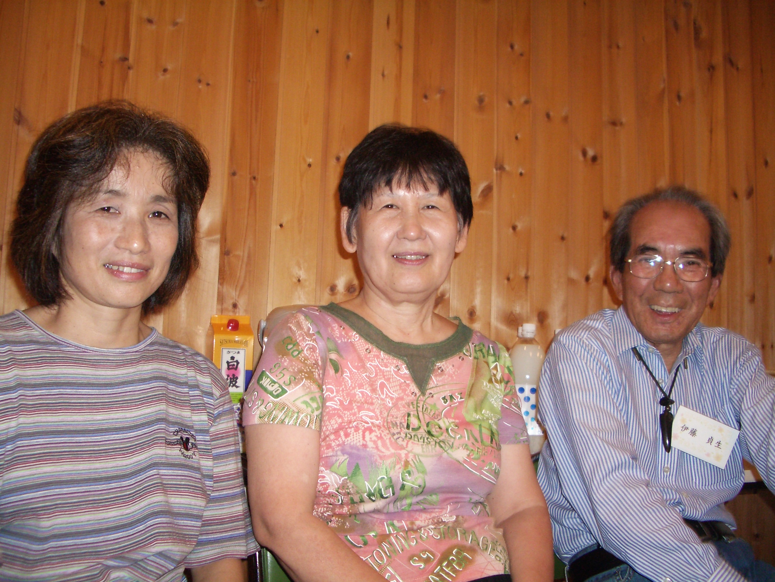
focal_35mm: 35
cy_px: 291
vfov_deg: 40.7
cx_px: 388
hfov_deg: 52.6
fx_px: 784
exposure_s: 1/60
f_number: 2.6
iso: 200
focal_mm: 5.8
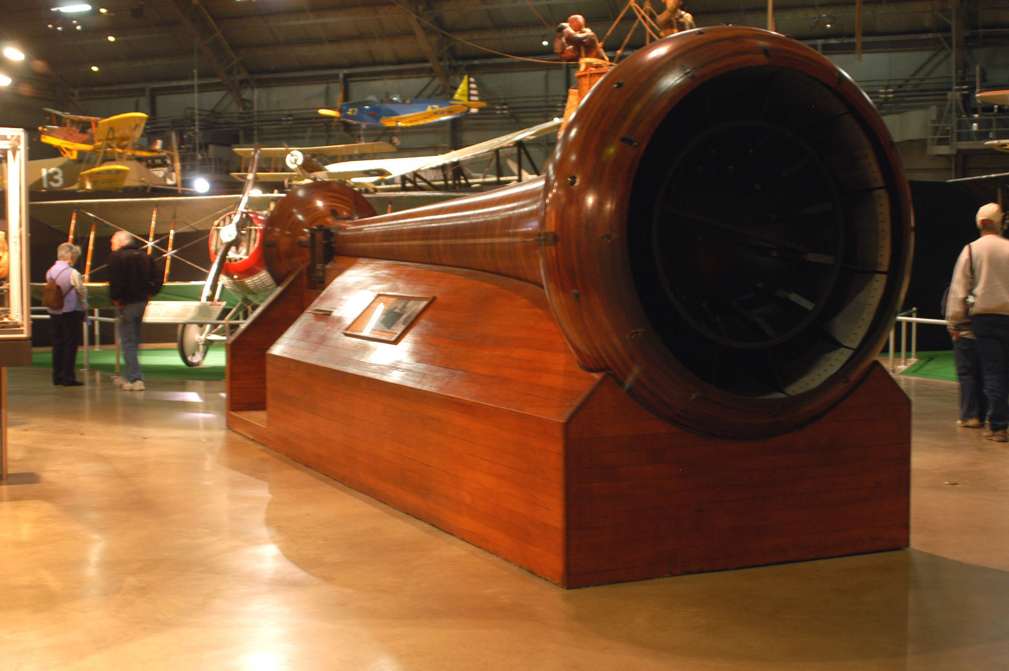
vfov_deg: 26.4
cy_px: 336
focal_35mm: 51
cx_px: 504
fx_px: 1428
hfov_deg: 38.9
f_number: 3.5
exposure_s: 1/5
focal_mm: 34
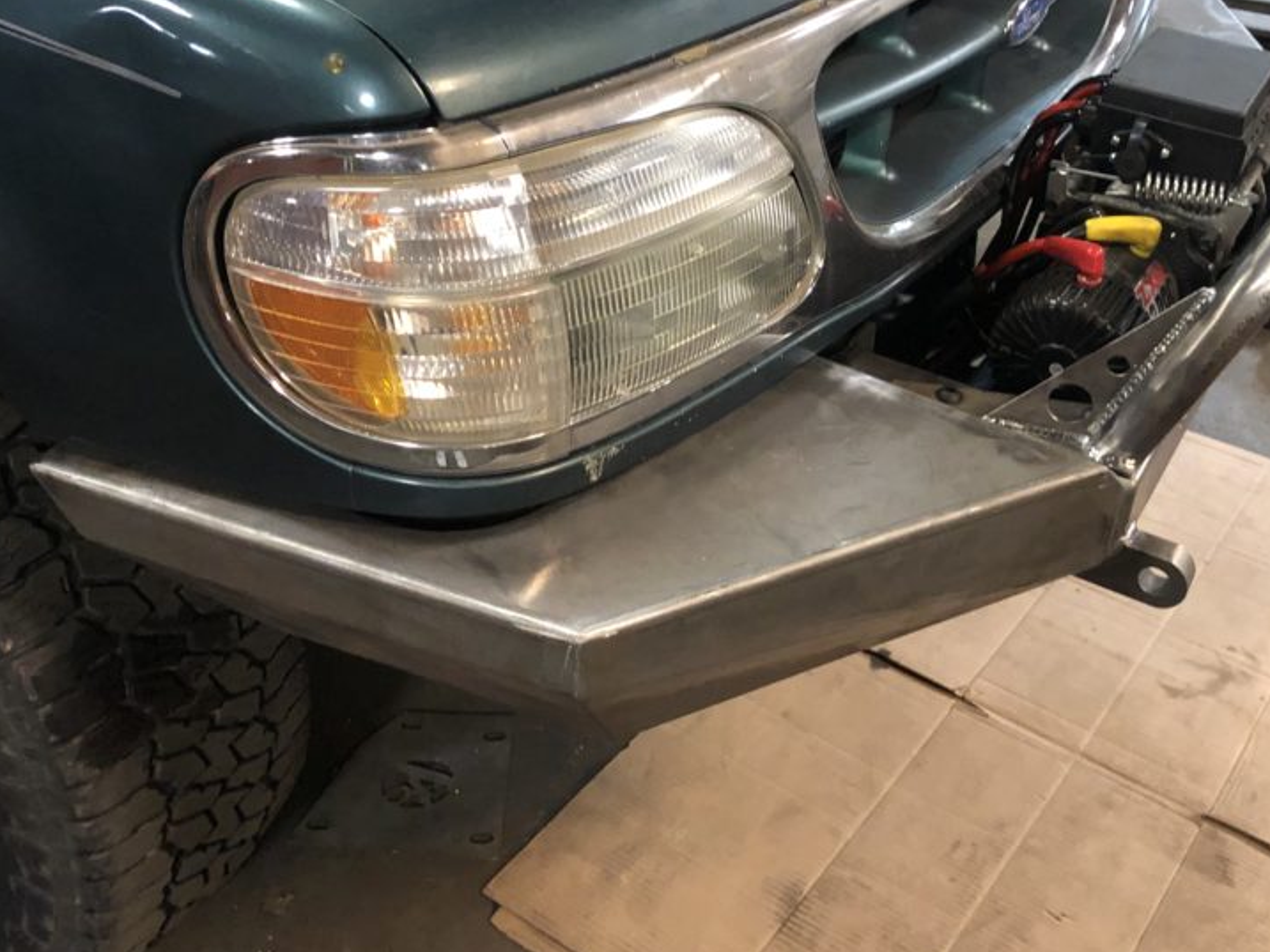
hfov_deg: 46.7
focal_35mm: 40
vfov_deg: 35.6
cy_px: 322
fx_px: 1468
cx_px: 719
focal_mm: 4
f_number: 1.8
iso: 80
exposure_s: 1/7
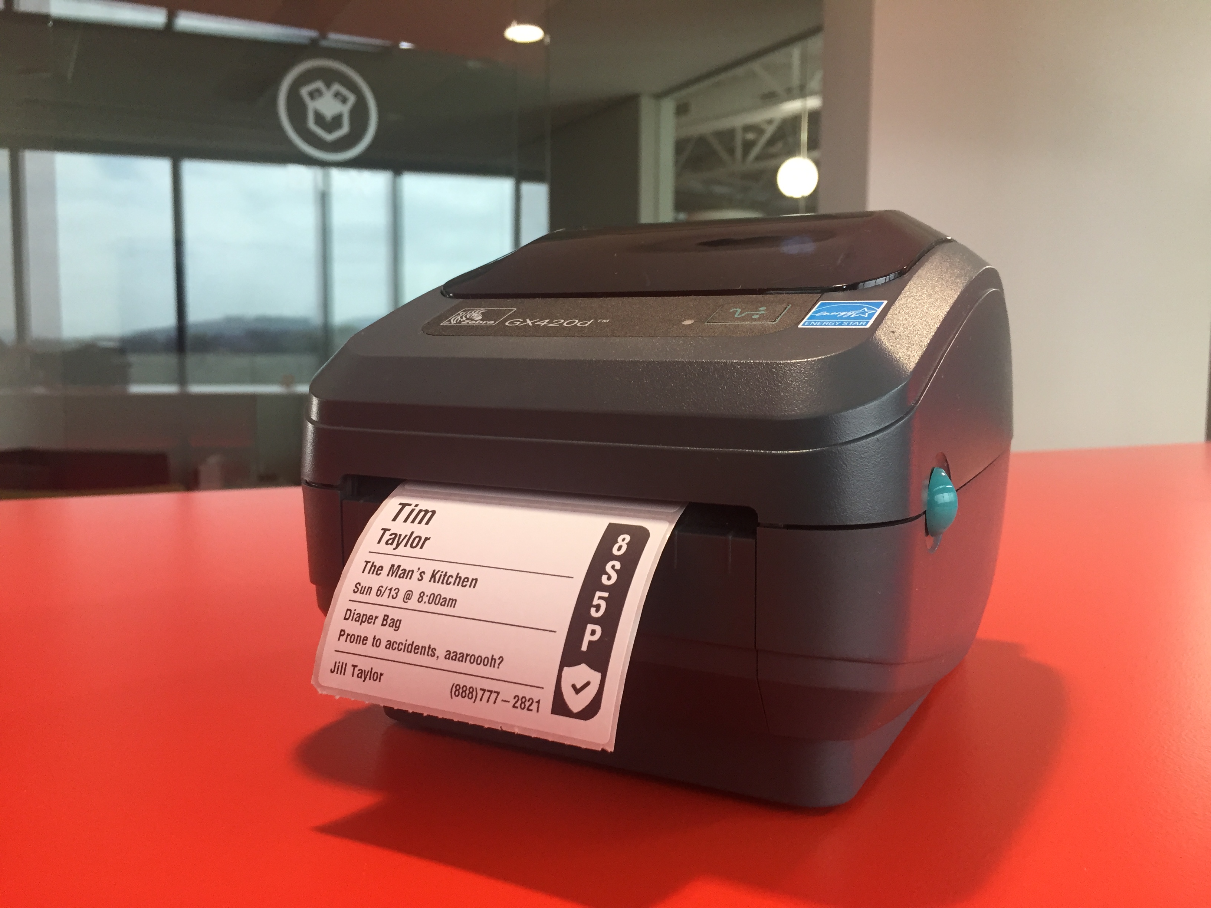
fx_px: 1015
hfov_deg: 61.7
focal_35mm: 29
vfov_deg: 48.2
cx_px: 606
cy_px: 454
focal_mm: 4.15
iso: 100
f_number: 2.2
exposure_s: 1/30
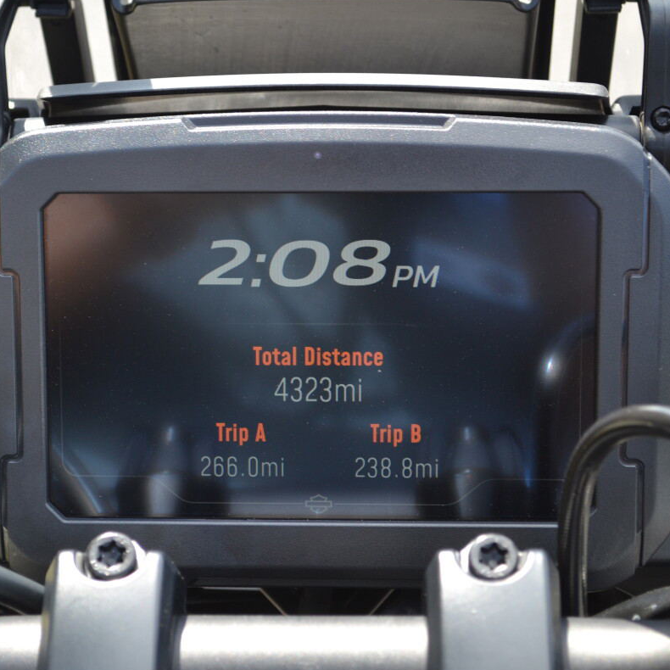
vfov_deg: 18.7
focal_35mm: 93
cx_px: 289
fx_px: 2037
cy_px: 337
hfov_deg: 18.7
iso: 180
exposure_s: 1/125
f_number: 5.6
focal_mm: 48
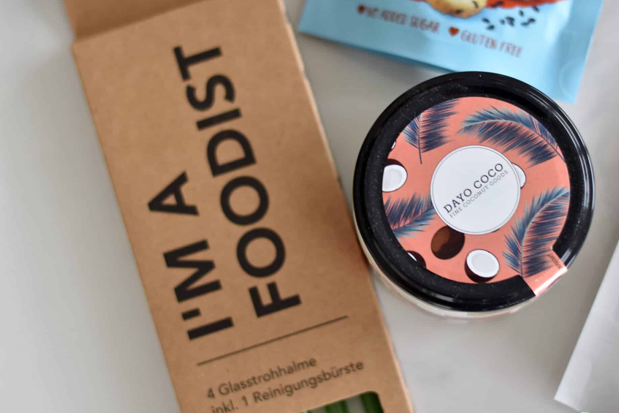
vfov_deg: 16.3
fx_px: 1444
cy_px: 222
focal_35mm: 84
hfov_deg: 24.2
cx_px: 335
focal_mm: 50
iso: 100
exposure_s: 1/25
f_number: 2.5
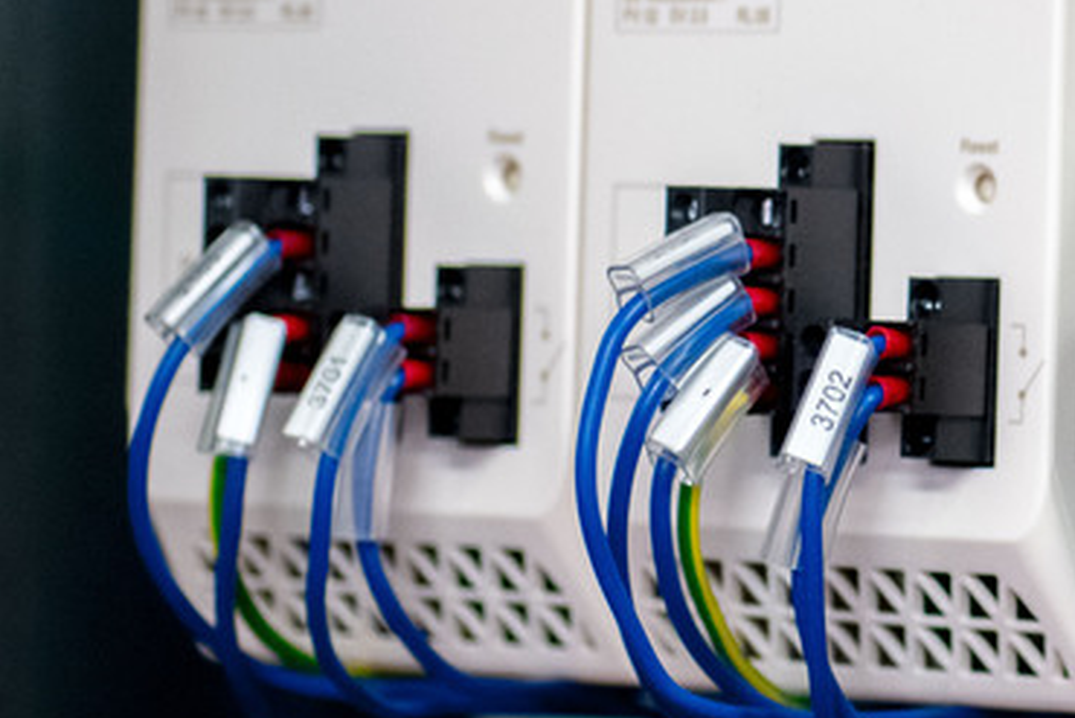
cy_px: 73
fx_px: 7259
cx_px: 1662
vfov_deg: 5.7
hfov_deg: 8.3
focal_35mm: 243
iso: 1000
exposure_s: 1/100
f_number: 3.2
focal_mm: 60
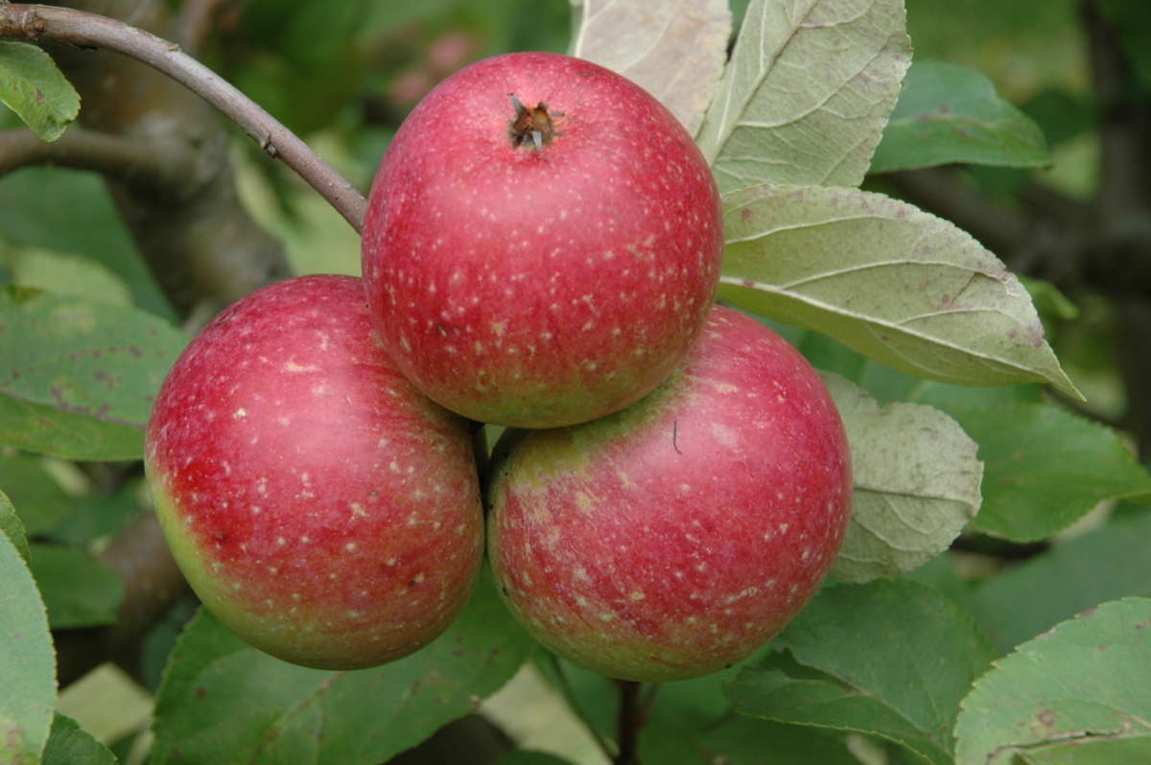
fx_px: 3354
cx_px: 576
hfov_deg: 19.5
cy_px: 382
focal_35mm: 105
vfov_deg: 13.0
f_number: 11
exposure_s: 1/80
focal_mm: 70
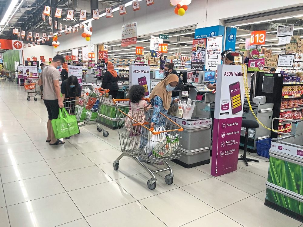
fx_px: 245
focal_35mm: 28
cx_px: 152
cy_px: 114
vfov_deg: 49.7
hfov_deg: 63.4
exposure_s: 1/25
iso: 32
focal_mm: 3.99
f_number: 1.8
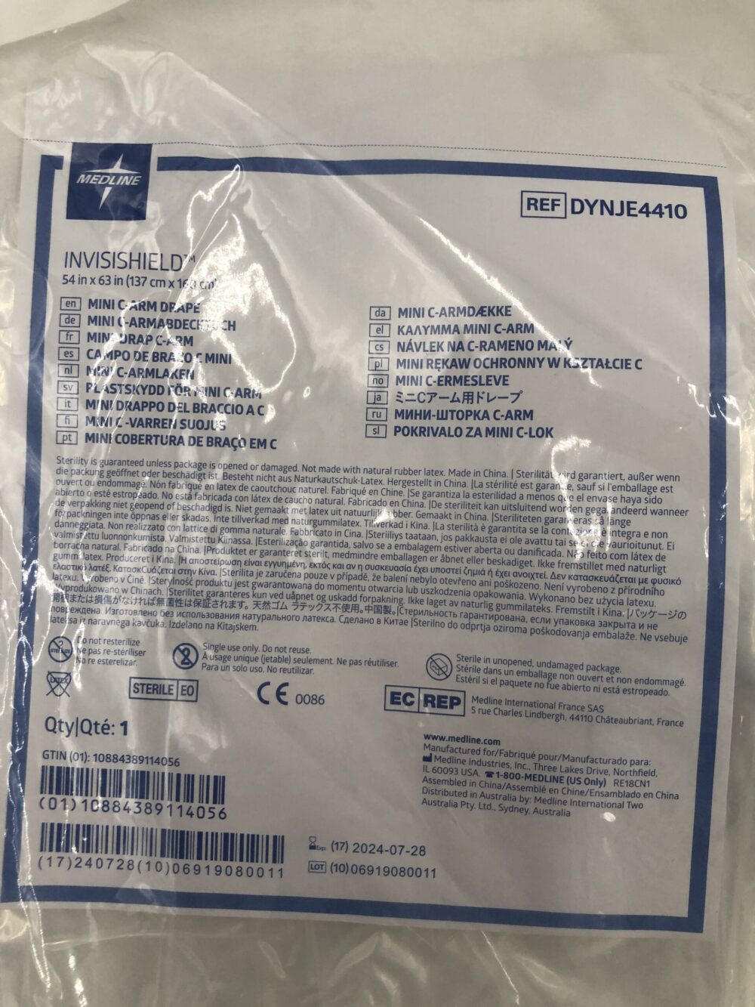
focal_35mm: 28
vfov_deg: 63.4
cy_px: 504
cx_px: 378
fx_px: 814
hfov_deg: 49.8
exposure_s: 1/40
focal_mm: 3.99
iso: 20
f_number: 1.8
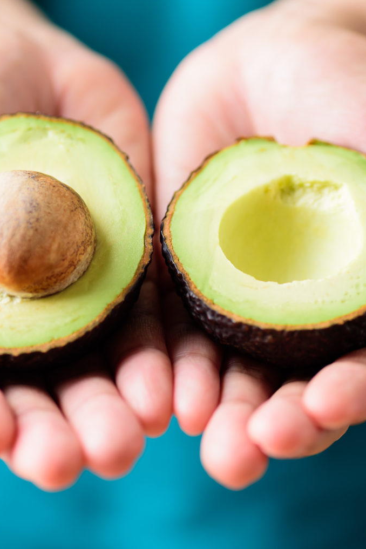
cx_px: 174
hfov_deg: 10.1
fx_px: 2074
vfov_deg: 15.1
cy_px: 274
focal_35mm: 136
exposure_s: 1/125
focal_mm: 90
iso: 100
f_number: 6.3
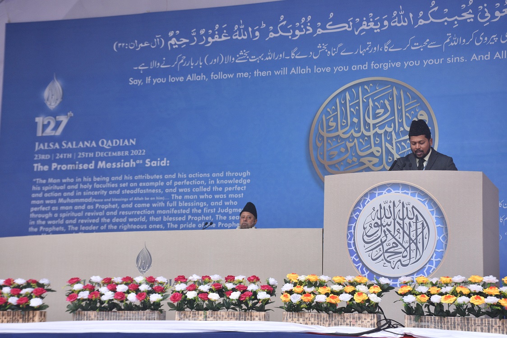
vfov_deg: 17.5
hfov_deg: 26.0
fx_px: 1099
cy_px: 169
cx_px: 254
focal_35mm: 78
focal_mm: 52
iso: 400
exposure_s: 1/160
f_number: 9
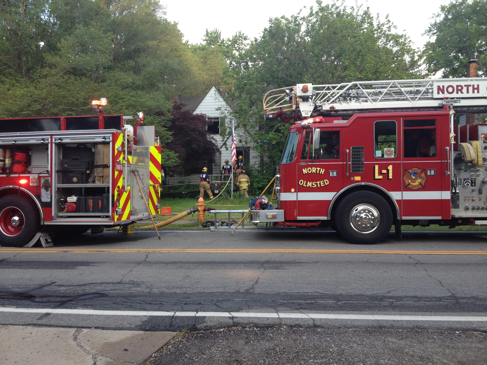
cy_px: 182
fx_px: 492
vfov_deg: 40.7
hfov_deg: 52.6
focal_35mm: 35
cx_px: 244
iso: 50
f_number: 2.4
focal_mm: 4.28
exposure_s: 1/170
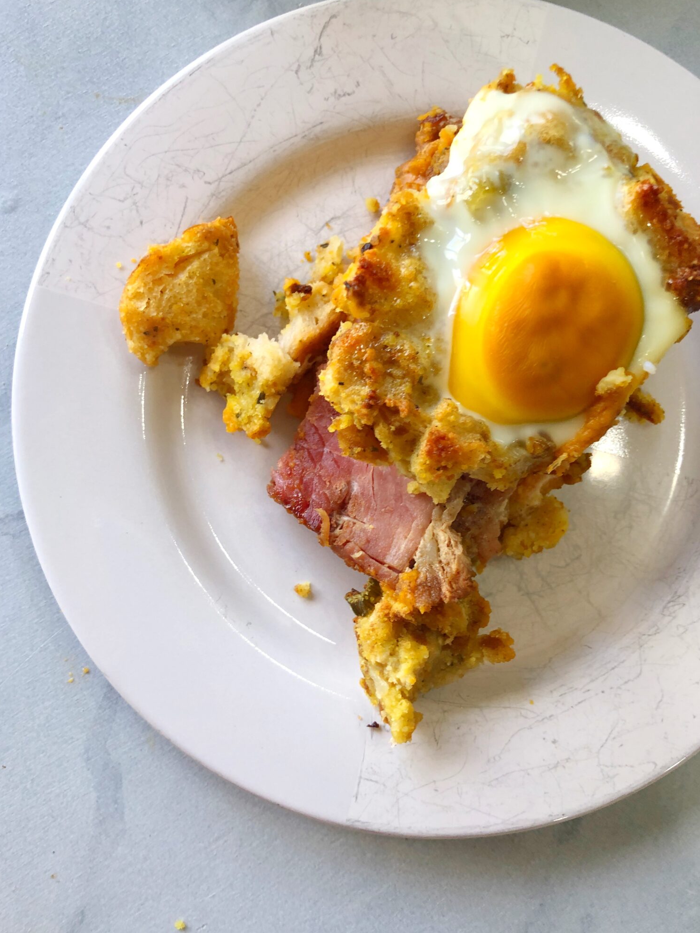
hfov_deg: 48.2
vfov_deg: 61.6
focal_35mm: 29
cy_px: 480
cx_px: 338
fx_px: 782
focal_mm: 3.99
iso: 40
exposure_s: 1/24
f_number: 1.8
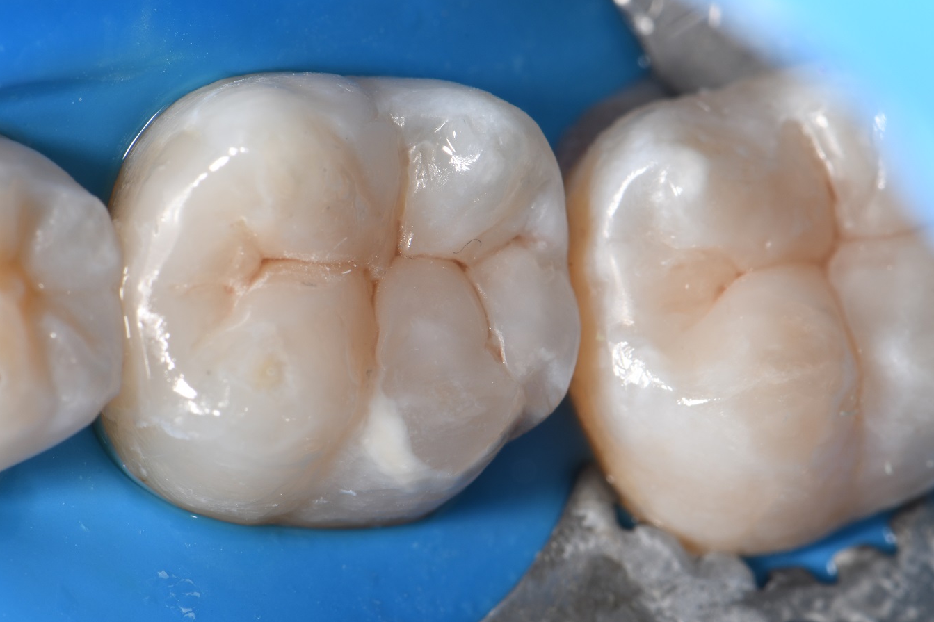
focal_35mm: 158
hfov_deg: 13.0
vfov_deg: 8.7
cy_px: 311
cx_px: 467
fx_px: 4098
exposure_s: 1/160
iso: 200
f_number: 32
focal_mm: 105
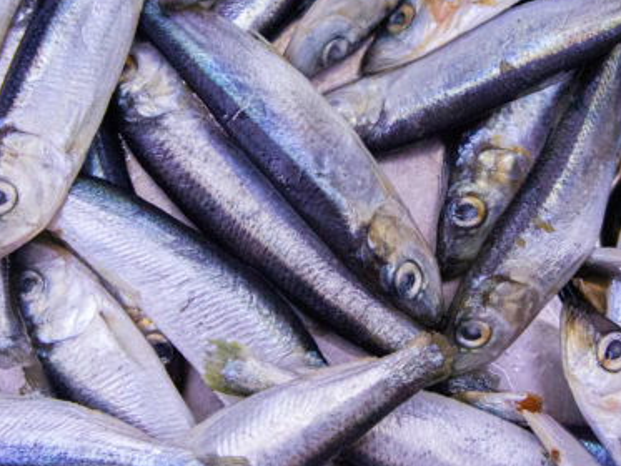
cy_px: 213
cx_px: 318
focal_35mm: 83
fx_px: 1489
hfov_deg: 23.6
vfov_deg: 17.8
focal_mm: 28
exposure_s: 1/60
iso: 1600
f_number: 4
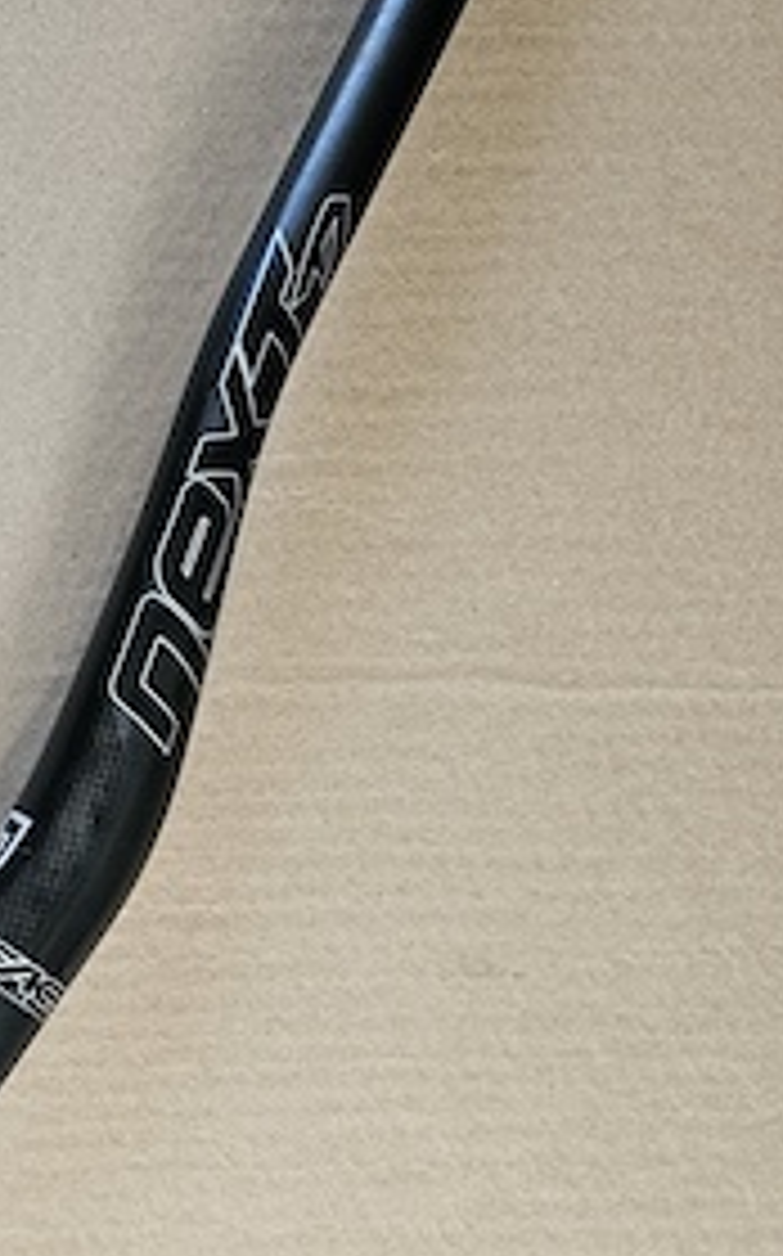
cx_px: -252
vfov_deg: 29.2
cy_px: 824
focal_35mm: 70
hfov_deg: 17.4
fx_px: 2394
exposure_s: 1/120
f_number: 1.8
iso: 320
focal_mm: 5.4
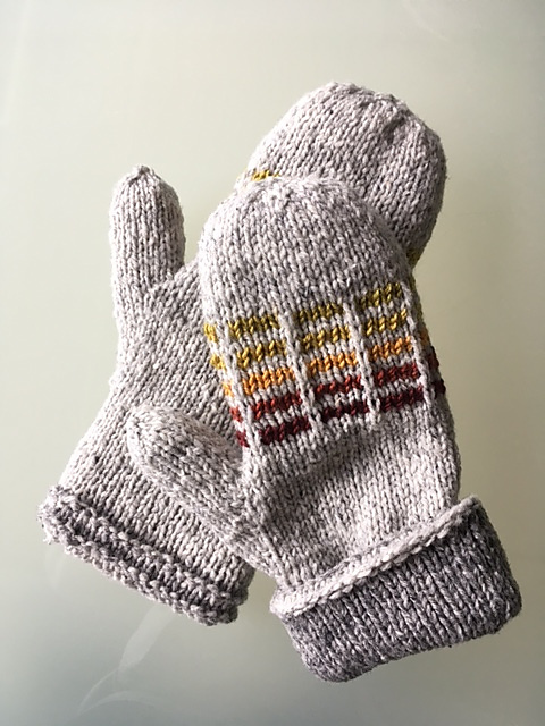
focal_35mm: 29
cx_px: 272
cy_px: 363
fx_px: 609
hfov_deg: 48.2
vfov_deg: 61.7
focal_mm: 4.15
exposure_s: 1/30
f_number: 2.2
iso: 50
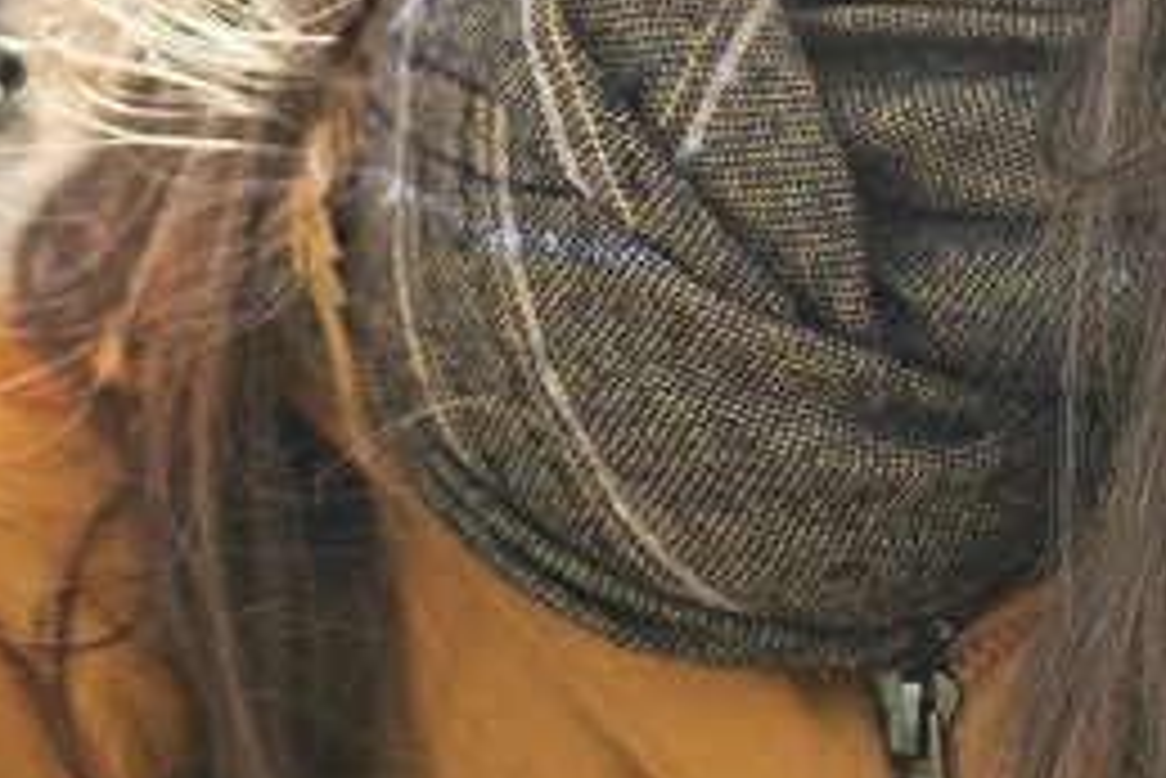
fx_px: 5250
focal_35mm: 162
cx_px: 207
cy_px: -36
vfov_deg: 8.4
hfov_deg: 12.6
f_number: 1.4
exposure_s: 1/1600
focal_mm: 35
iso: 64
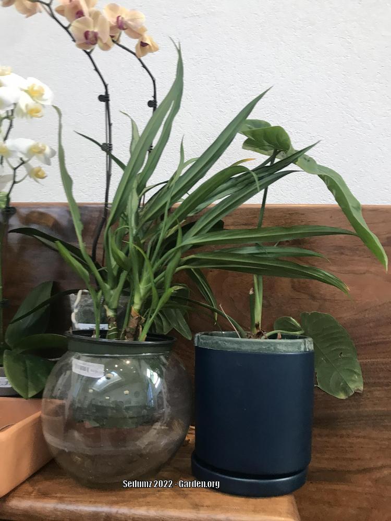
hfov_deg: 49.7
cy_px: 260
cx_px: 196
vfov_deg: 63.4
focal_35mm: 28
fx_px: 422
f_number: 1.8
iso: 32
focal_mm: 3.99
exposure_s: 1/30
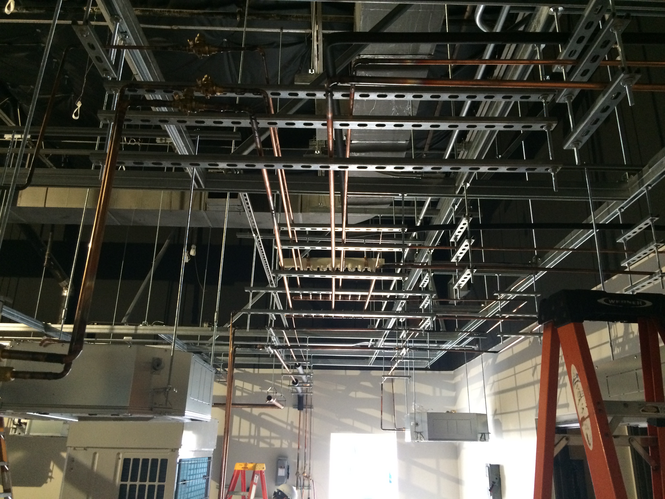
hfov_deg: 61.7
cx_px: 332
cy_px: 250
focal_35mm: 29
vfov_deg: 48.2
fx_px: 557
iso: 320
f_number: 2.2
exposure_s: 1/20
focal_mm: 4.15
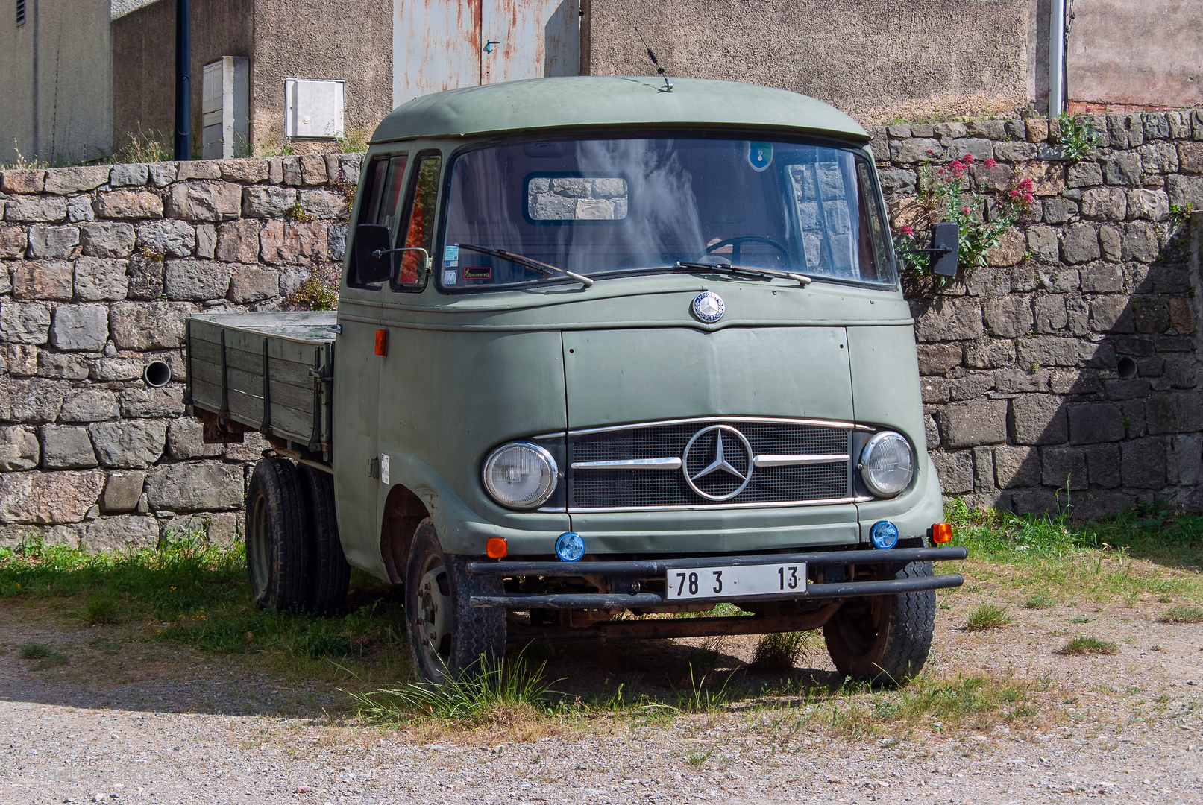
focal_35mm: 82
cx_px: 602
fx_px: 2760
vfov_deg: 16.6
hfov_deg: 24.6
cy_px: 402
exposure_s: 1/320
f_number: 9
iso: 100
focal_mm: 55
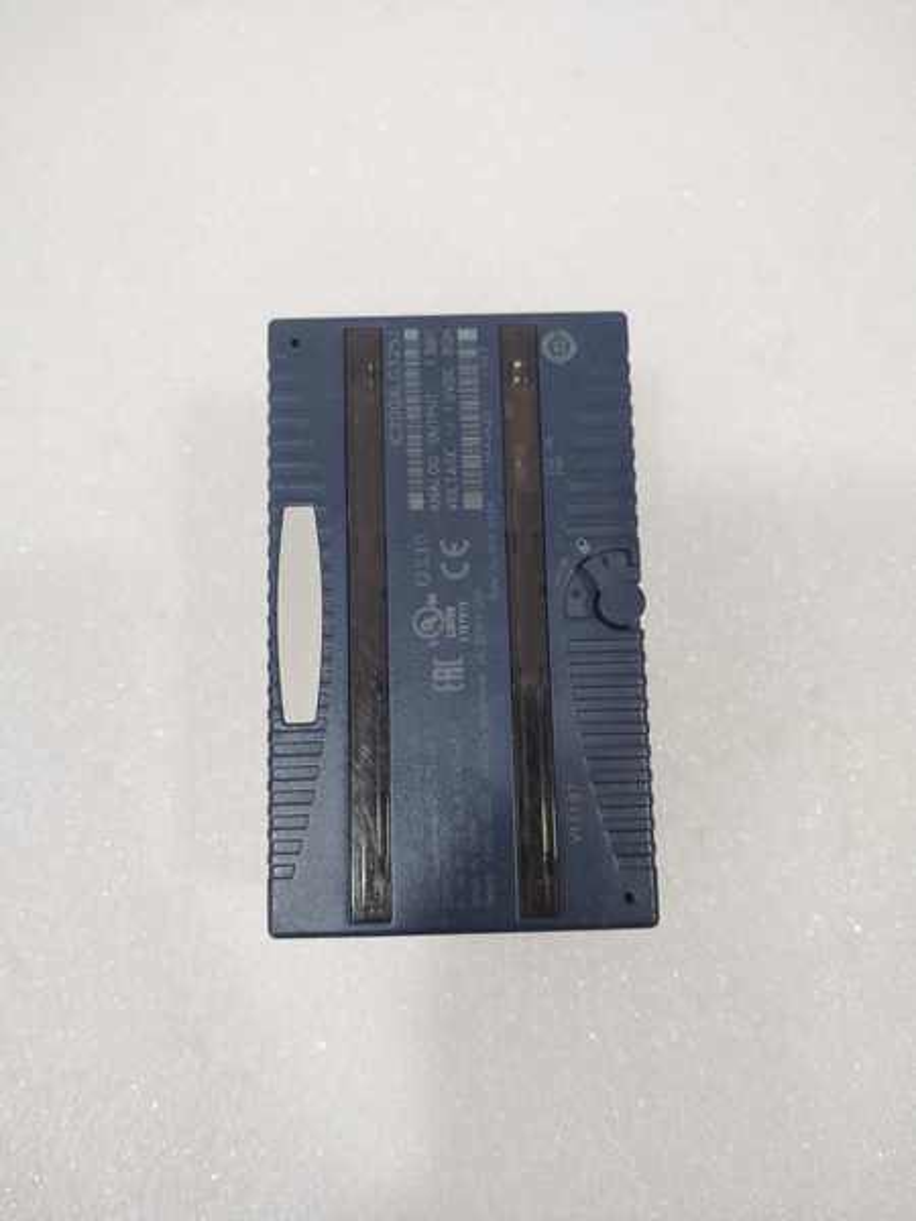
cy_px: 610
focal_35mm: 26
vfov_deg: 67.3
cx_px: 458
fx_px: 917
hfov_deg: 53.1
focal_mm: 4.75
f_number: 1.8
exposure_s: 1/33.3
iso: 320
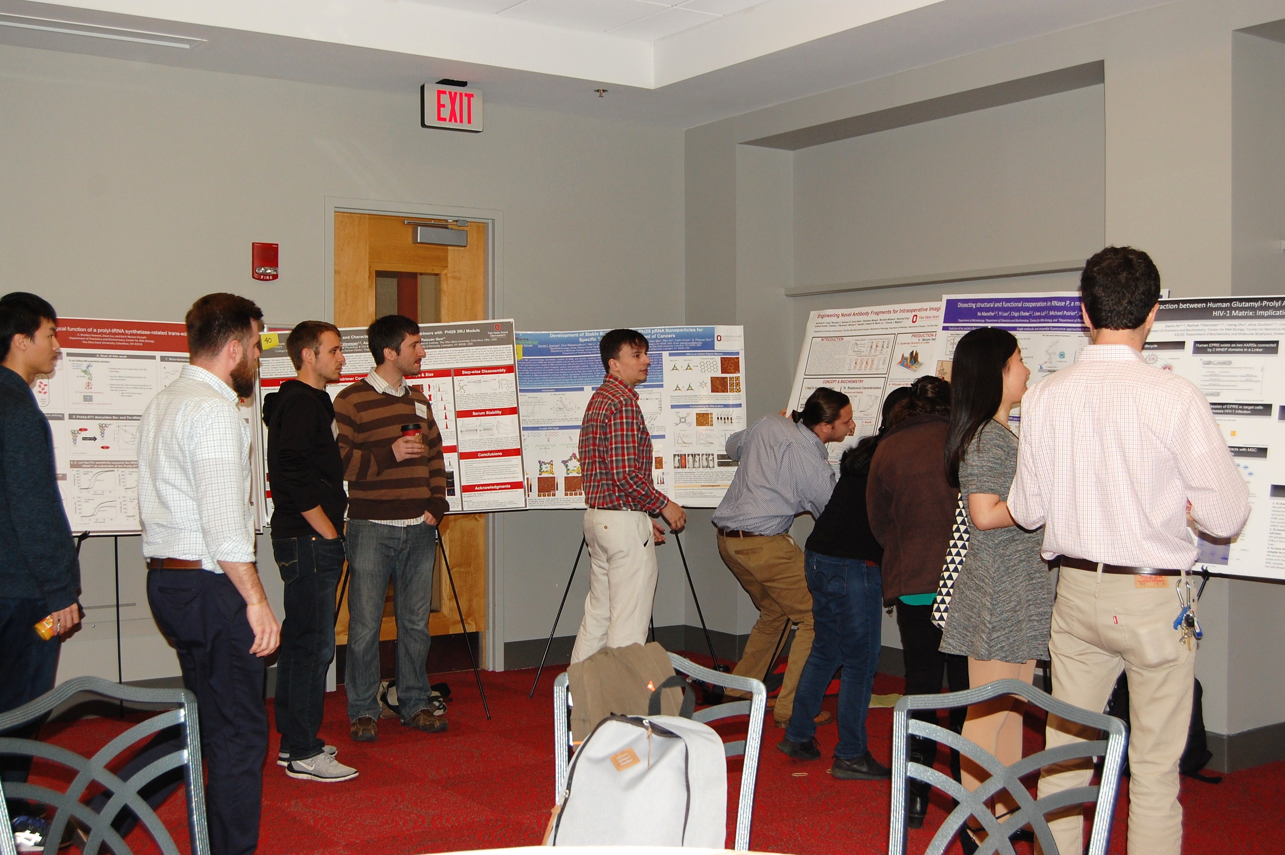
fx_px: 1391
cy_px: 428
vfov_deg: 34.1
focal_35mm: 39
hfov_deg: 49.6
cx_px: 642
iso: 400
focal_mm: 26
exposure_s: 1/125
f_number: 5.6
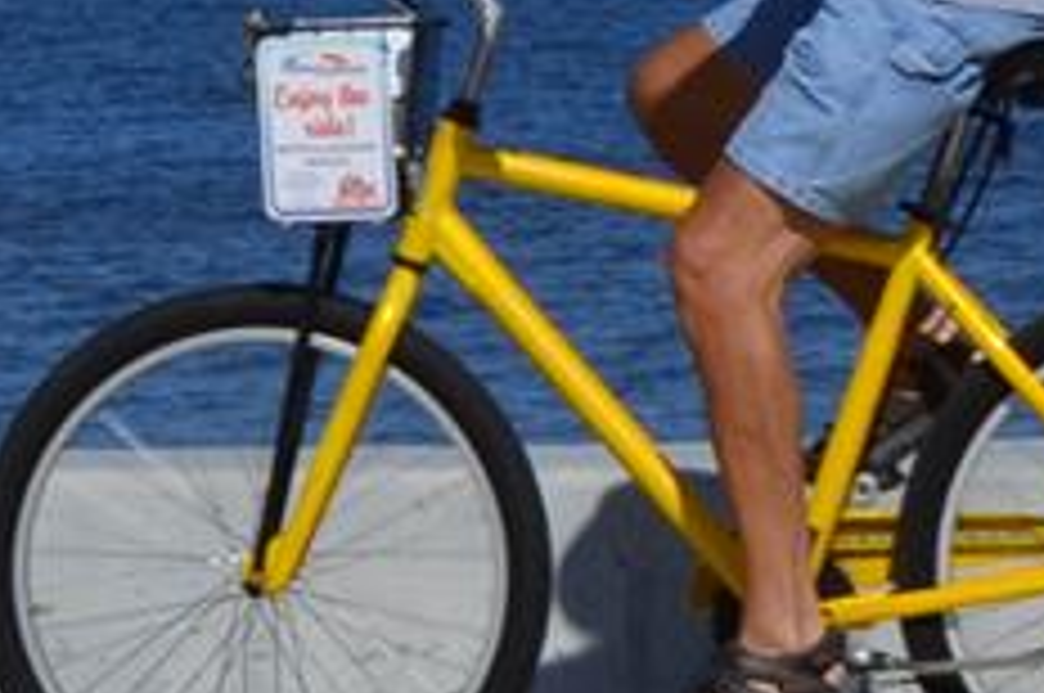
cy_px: -45
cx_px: 1341
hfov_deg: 6.8
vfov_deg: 4.5
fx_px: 8775
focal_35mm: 303
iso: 100
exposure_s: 1/400
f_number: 10
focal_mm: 26
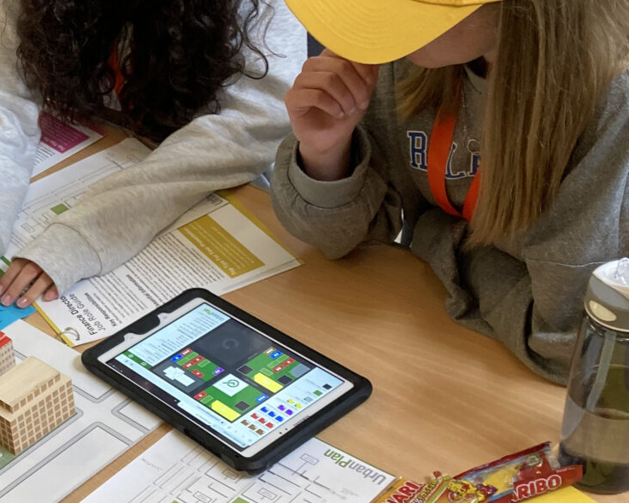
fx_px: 1415
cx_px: -156
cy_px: 331
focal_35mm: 76
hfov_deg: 22.7
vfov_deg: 20.1
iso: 80
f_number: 1.8
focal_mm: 3.99
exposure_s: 1/60
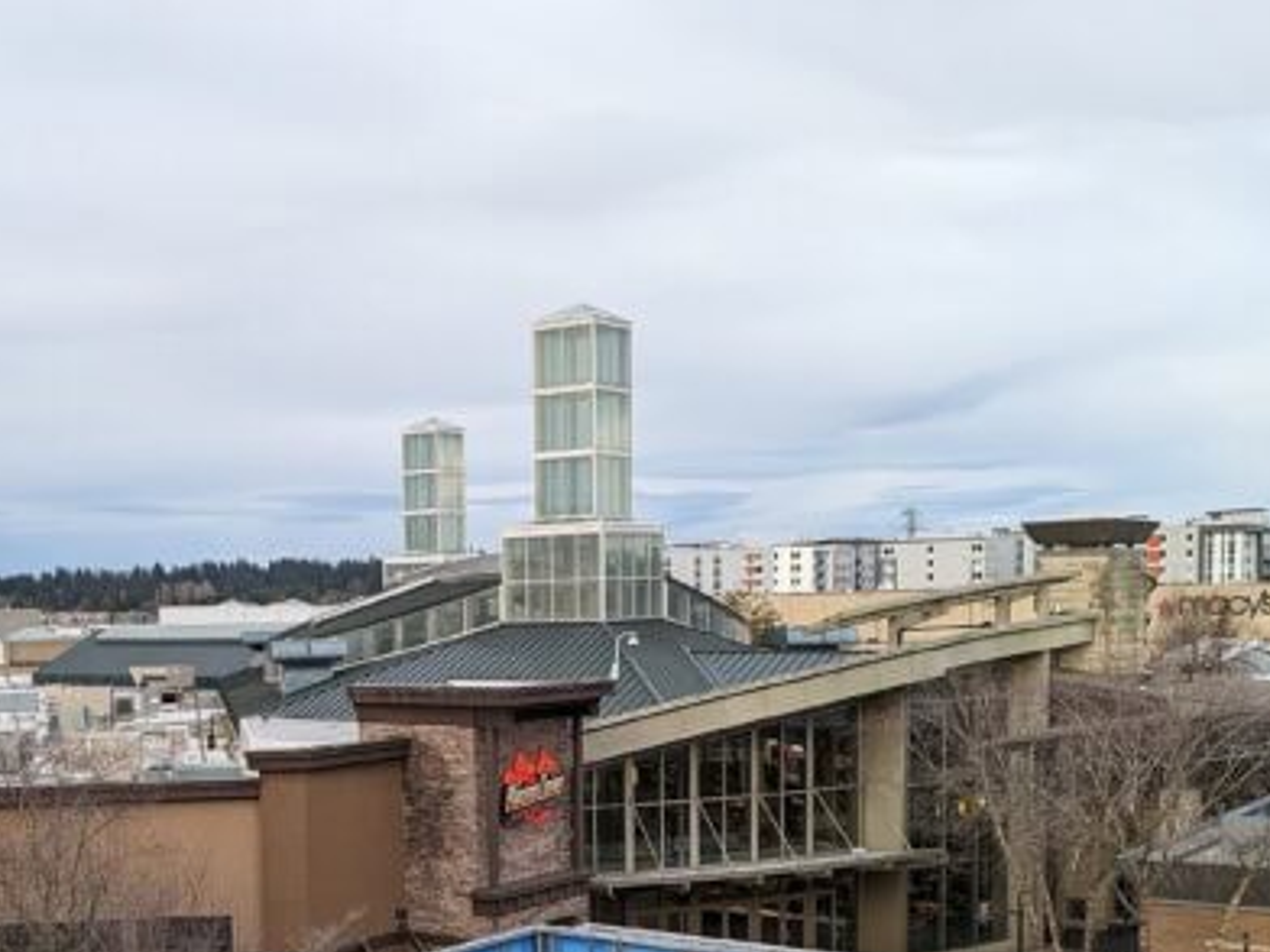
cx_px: 337
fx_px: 1724
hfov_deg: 39.5
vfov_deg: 30.2
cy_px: 745
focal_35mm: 47
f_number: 1.9
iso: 48
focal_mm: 6.8
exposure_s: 1/182
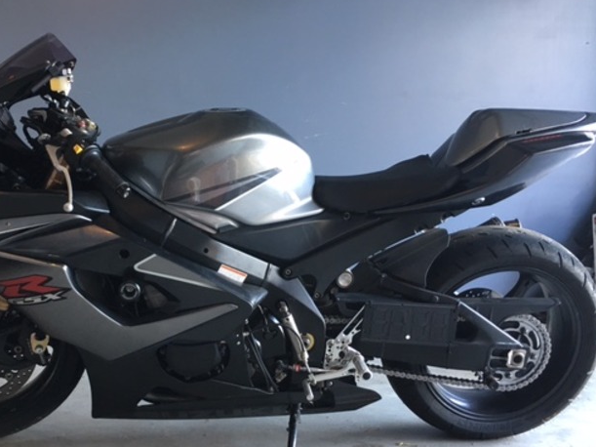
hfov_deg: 48.8
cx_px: 247
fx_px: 654
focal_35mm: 38
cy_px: 248
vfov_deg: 37.7
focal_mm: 4.15
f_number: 2.2
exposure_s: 1/33
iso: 125
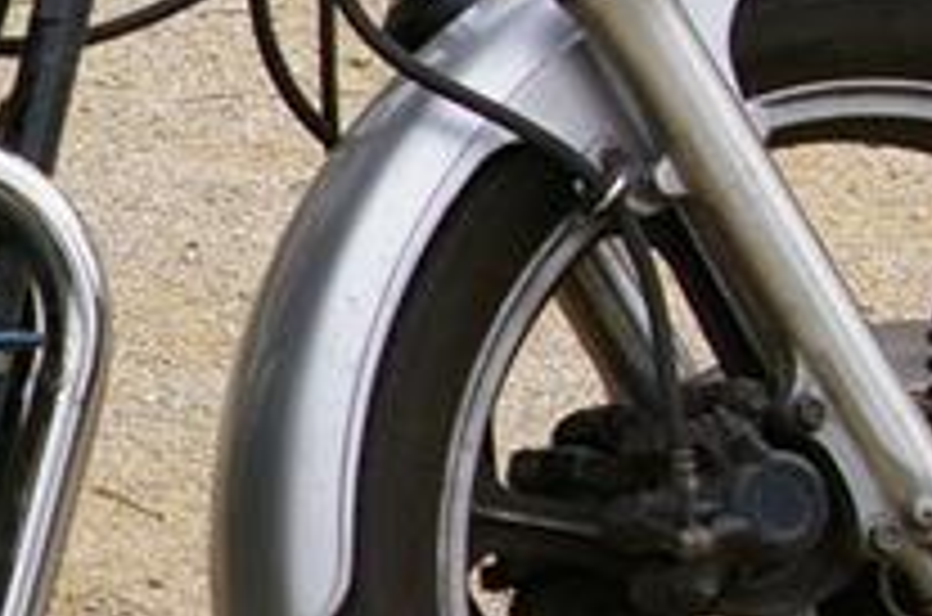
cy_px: 261
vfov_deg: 4.9
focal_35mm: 277
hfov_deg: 7.2
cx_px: -817
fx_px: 7149
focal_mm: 33
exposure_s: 1/250
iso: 400
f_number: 8
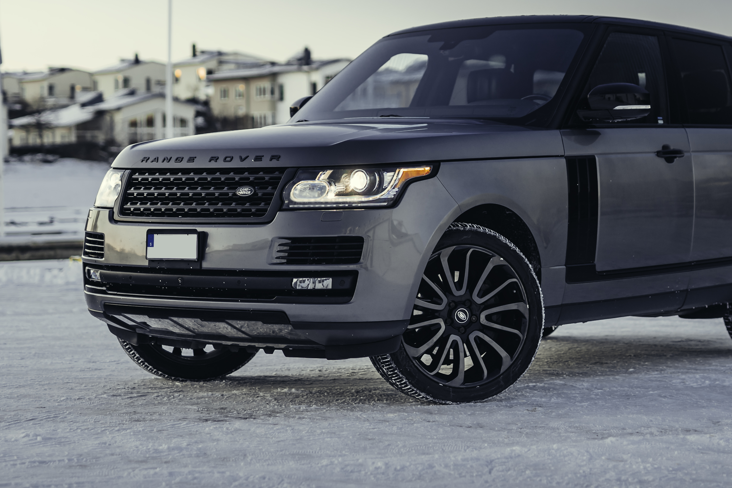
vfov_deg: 15.5
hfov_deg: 23.1
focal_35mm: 88
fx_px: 1789
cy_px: 120
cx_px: 427
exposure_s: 1/200
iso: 125
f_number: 1.7
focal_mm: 50
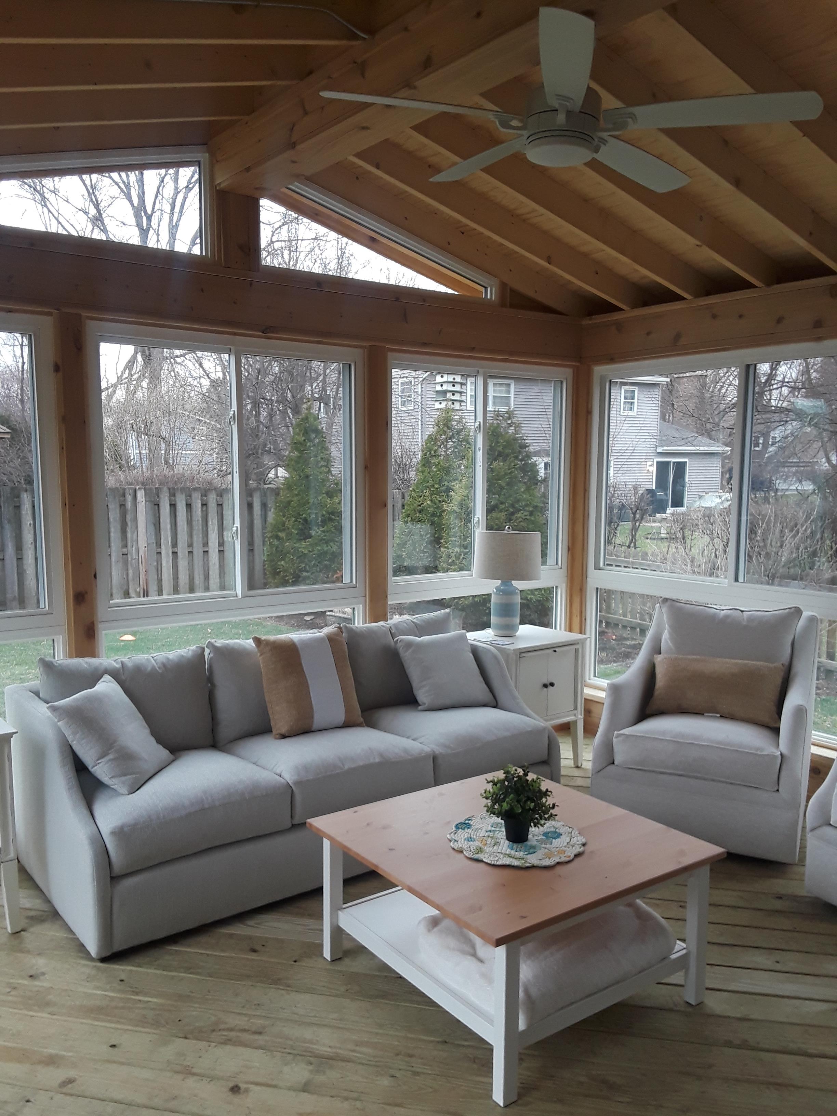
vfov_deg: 63.4
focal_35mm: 28
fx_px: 903
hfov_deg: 49.7
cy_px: 558
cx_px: 418
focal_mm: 2.9
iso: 64
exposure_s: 1/60
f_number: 1.9
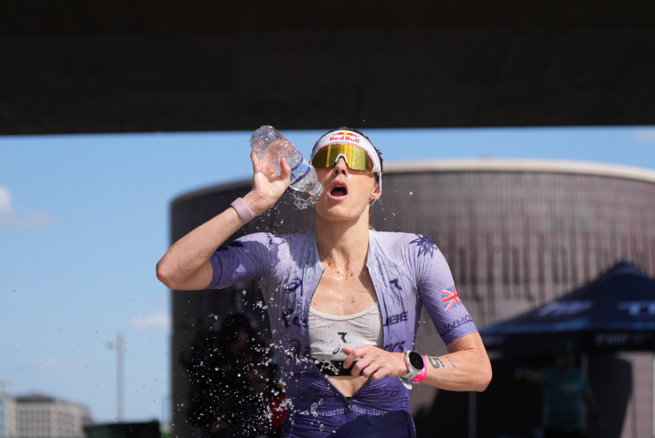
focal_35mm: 98
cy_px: 219
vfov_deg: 14.0
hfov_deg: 20.8
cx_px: 328
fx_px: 1785
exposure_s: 1/5000
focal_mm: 98
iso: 400
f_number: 4
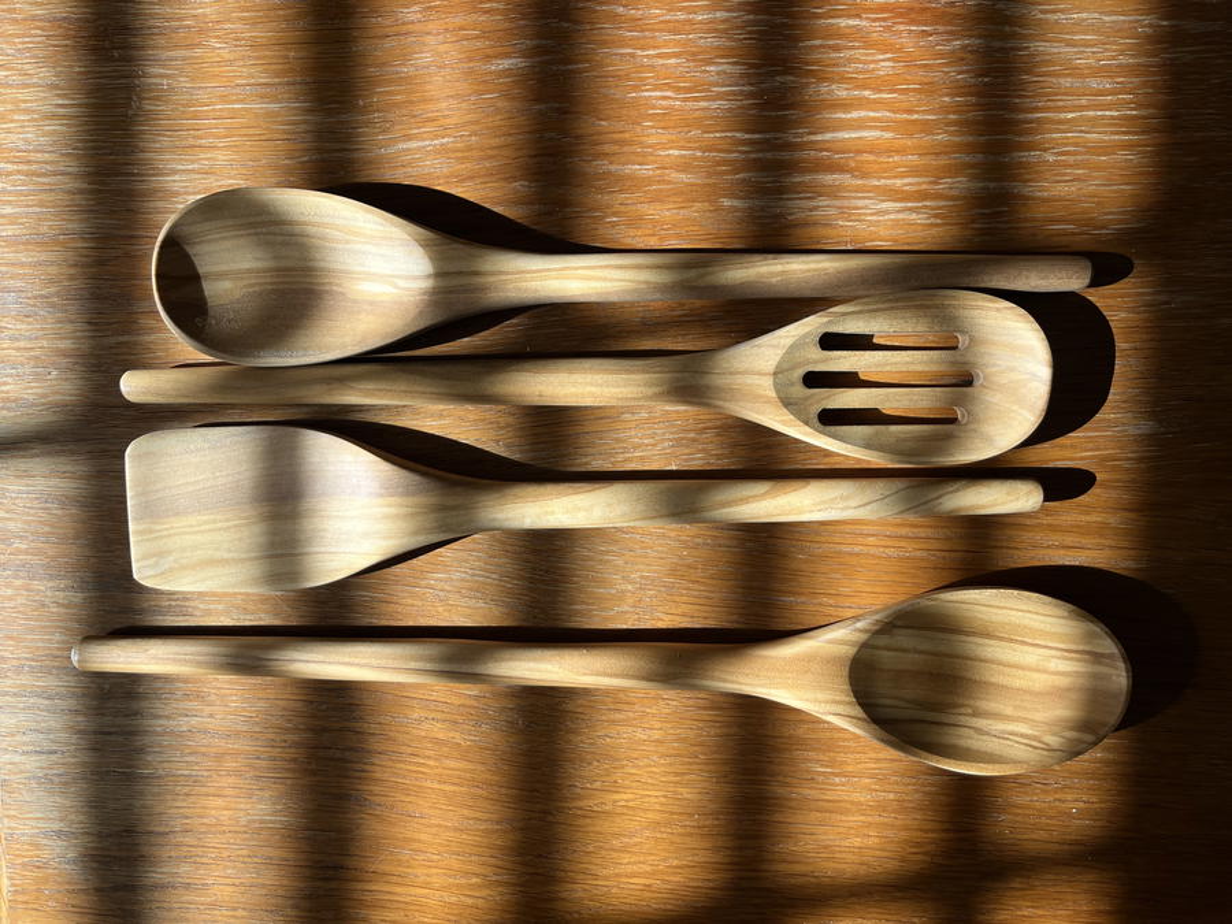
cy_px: 462
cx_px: 616
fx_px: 925
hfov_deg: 67.3
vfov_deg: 53.1
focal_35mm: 26
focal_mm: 5.1
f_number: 1.6
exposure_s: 1/508
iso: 50
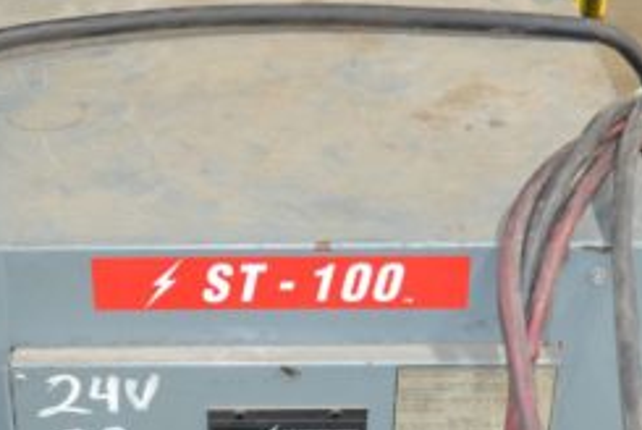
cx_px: 270
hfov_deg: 23.1
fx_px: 1571
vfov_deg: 15.3
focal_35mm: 88
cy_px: 425
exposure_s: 1/60
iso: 1600
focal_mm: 24
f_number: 4
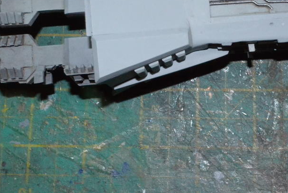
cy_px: 20
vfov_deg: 18.9
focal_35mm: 71
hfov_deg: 28.2
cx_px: 194
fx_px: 568
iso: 3200
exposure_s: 1/60
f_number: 22
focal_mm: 24
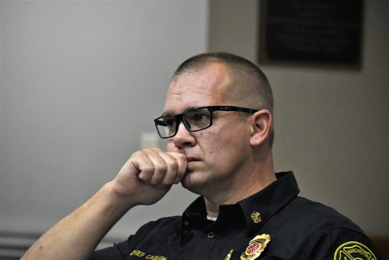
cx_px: 194
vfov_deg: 5.7
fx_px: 2594
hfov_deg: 8.6
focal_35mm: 240
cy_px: 130
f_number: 5
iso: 10000
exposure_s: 1/320
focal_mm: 160
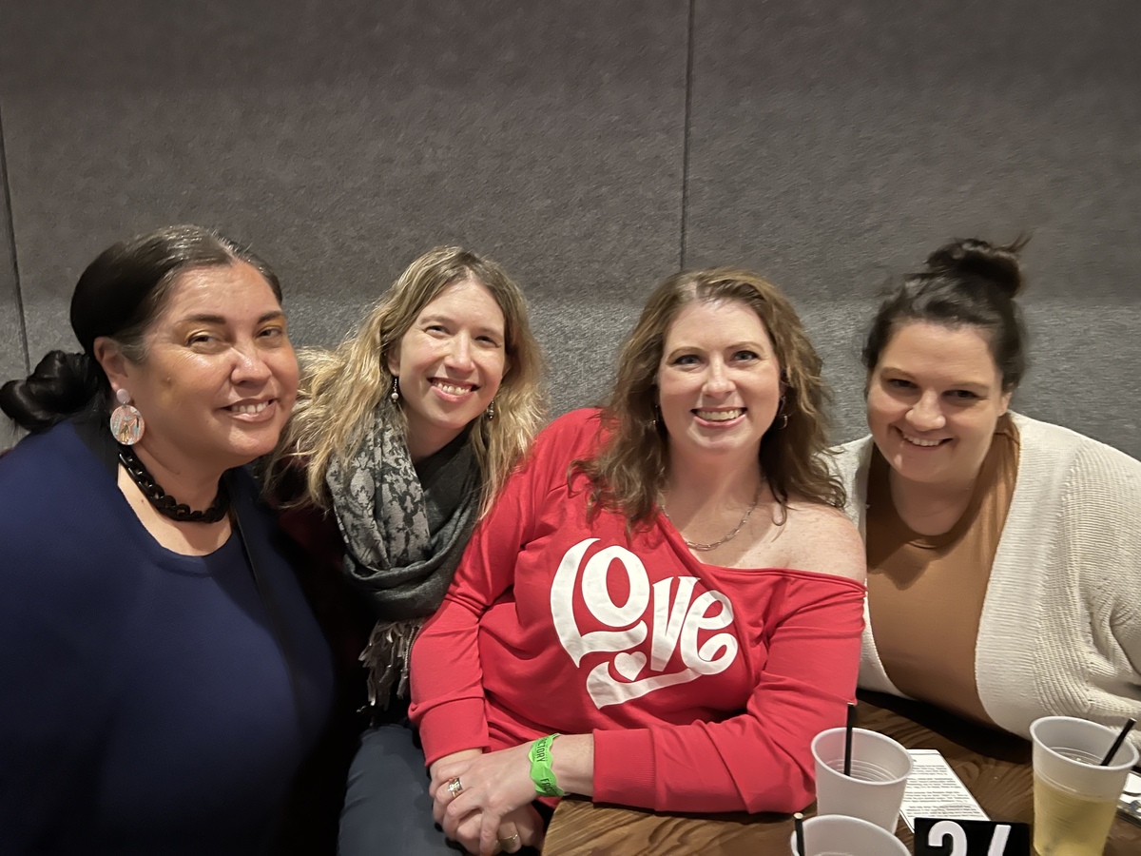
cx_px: 570
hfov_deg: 67.3
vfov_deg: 53.1
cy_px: 428
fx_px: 857
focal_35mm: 26
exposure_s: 1/16
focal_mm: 5.7
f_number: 1.5
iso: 1000
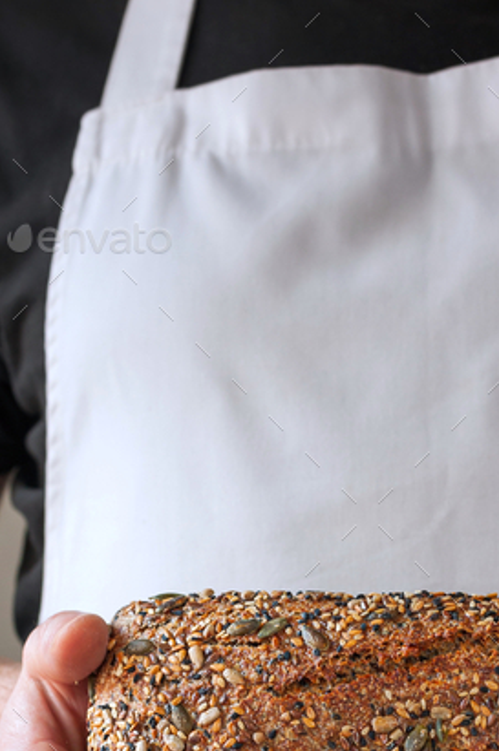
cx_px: 358
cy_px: 776
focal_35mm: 108
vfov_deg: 18.4
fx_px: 2251
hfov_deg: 12.6
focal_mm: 50
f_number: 5.6
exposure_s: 1/15
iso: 400
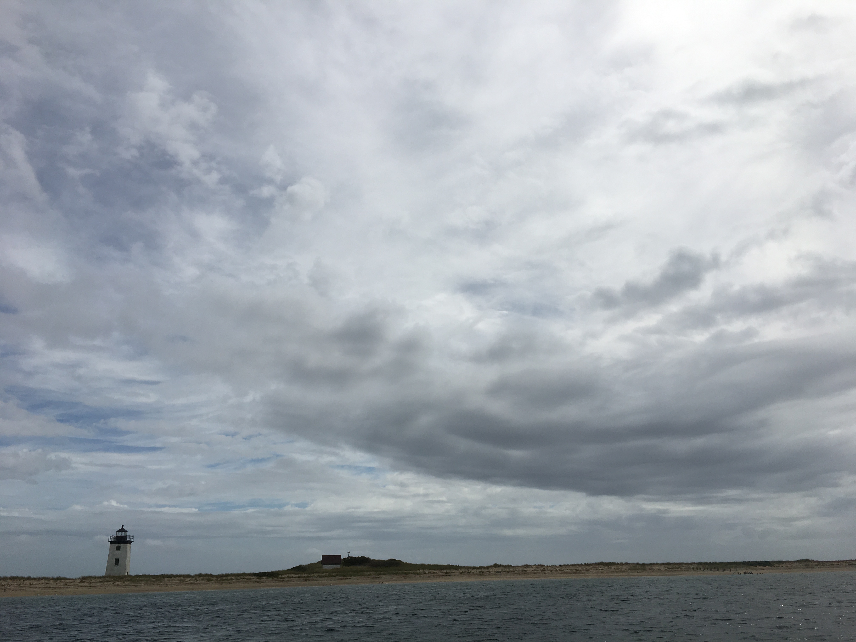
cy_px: 321
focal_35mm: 29
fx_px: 717
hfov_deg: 61.7
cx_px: 428
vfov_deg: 48.2
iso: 25
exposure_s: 1/4049
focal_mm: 4.15
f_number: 2.2
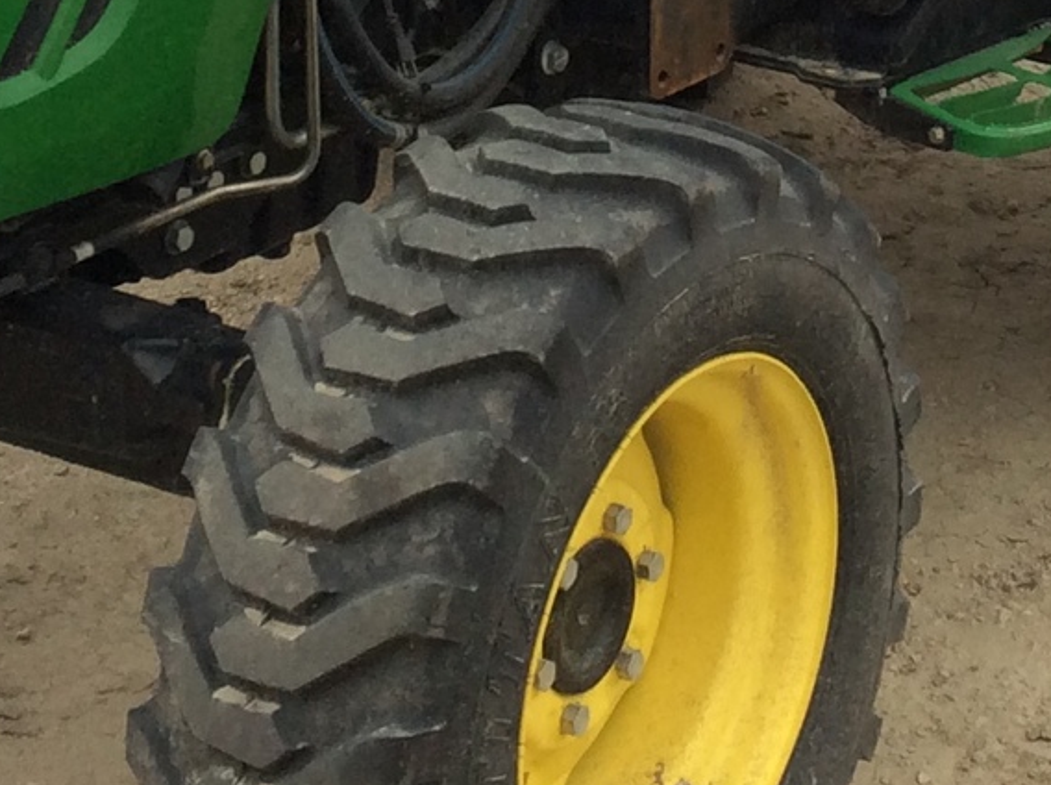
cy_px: -326
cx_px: 746
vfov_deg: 11.9
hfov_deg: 16.5
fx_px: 3607
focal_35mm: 119
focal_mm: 3.3
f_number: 2.4
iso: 32
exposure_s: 1/150
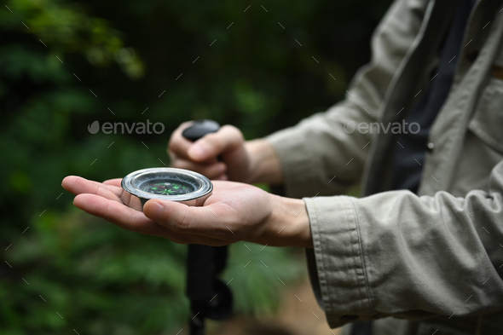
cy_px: 168
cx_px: 252
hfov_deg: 39.6
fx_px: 698
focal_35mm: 50
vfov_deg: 27.0
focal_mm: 50
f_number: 2.8
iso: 320
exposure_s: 1/800
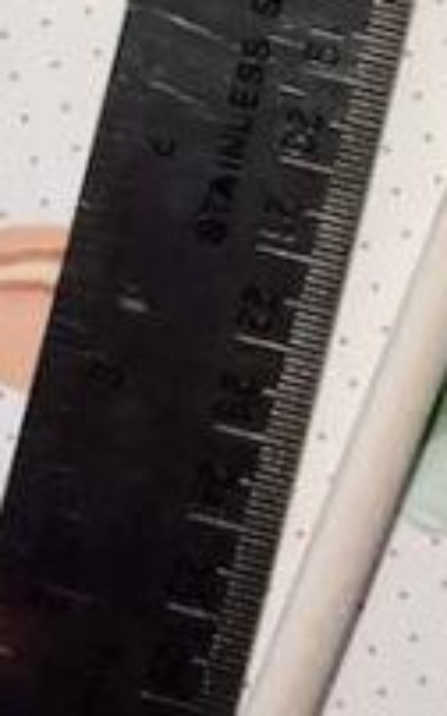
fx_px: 2284
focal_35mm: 117
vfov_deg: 17.2
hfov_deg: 11.0
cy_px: -99
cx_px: 532
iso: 125
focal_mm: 3.3
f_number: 2.4
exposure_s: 1/60
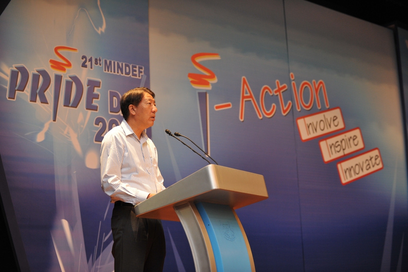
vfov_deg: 19.4
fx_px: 793
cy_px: 136
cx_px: 204
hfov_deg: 28.9
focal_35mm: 70
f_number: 3.5
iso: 1250
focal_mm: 70
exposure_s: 1/80
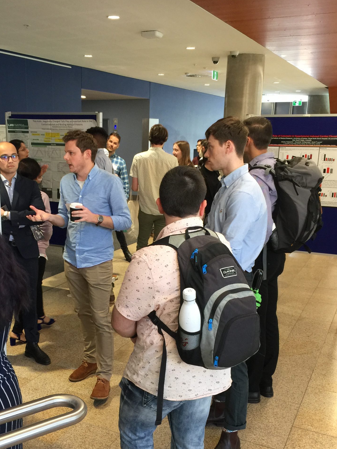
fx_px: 506
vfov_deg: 47.6
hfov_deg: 36.5
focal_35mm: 39
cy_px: 265
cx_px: 119
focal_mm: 4.15
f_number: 2.2
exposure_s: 1/33
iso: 64
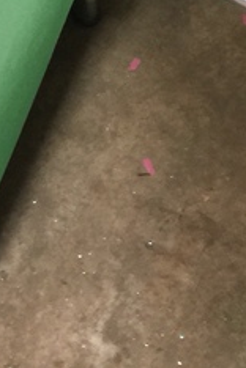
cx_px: -158
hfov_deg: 10.2
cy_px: -410
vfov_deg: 13.3
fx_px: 1322
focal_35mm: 129
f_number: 2.2
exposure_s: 1/15
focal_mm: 4.15
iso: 50
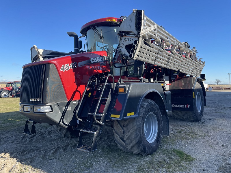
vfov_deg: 53.1
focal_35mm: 26
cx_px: 116
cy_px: 86
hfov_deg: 67.3
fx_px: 174
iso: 32
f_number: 1.6
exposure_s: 1/1171
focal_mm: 4.2
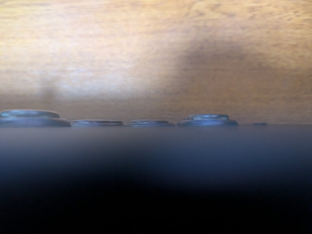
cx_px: 156
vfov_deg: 54.9
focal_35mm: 25
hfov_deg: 69.4
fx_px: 225
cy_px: 117
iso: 1069
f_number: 1.89
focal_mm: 5.43
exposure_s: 1/20
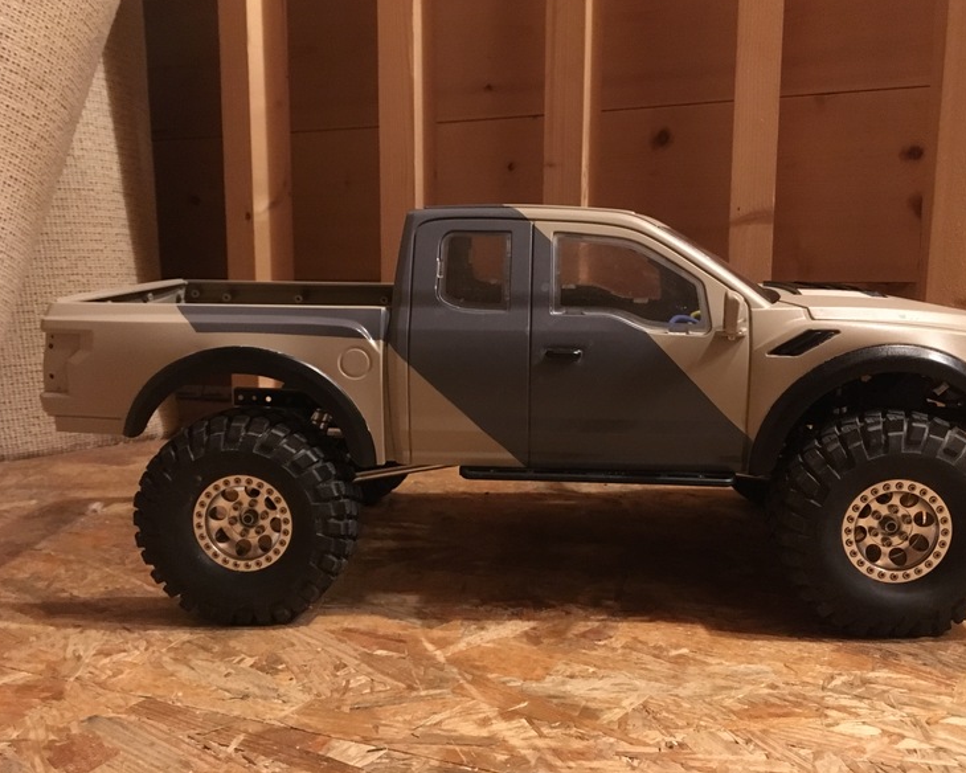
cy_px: 380
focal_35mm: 31
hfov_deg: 57.2
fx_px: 886
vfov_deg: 47.1
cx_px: 507
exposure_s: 1/17
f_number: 2.2
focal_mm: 4.15
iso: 640
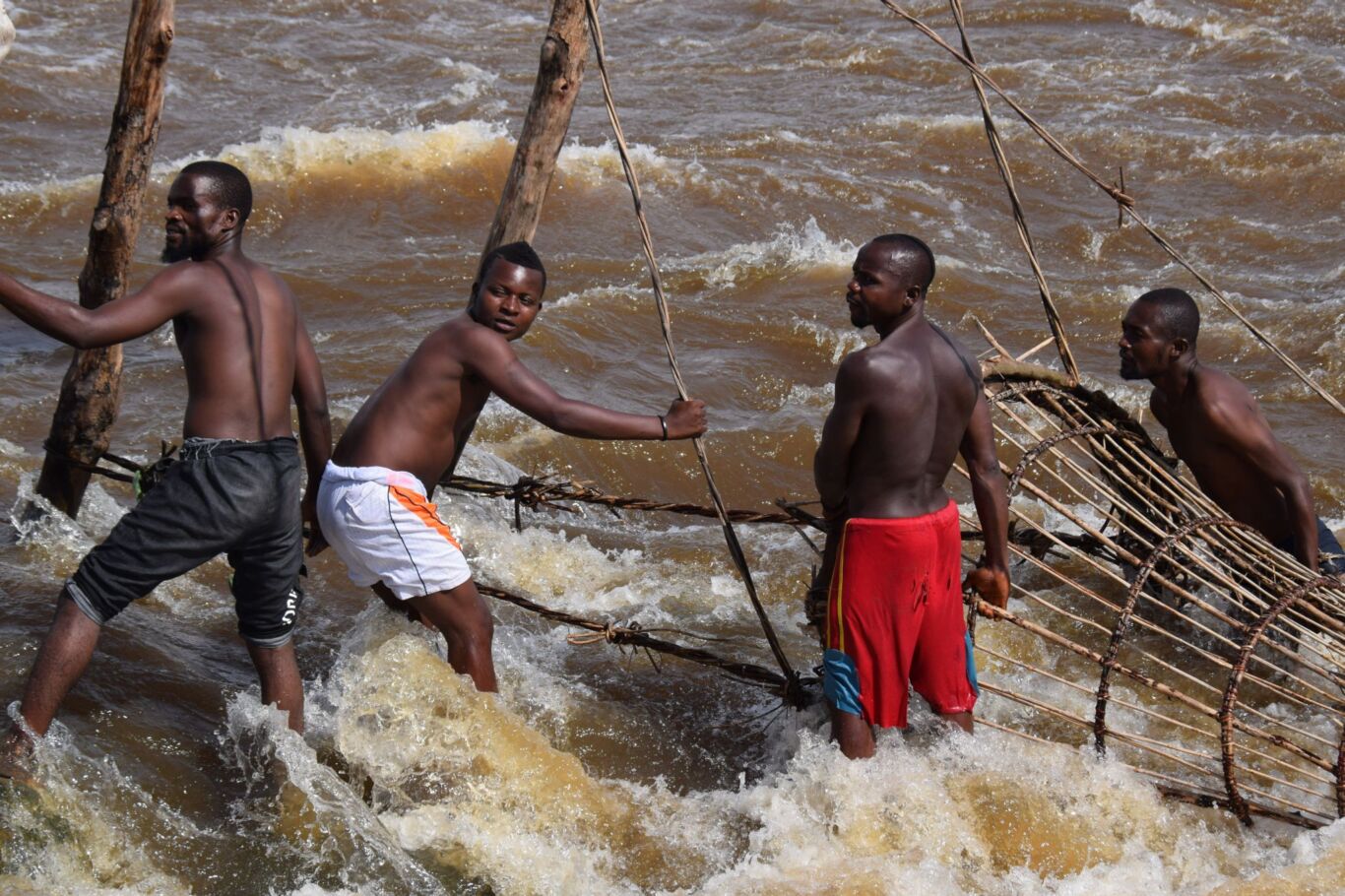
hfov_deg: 20.0
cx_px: 672
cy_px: 448
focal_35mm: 102
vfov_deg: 13.4
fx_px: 3810
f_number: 7.1
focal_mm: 68
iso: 200
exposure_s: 1/800
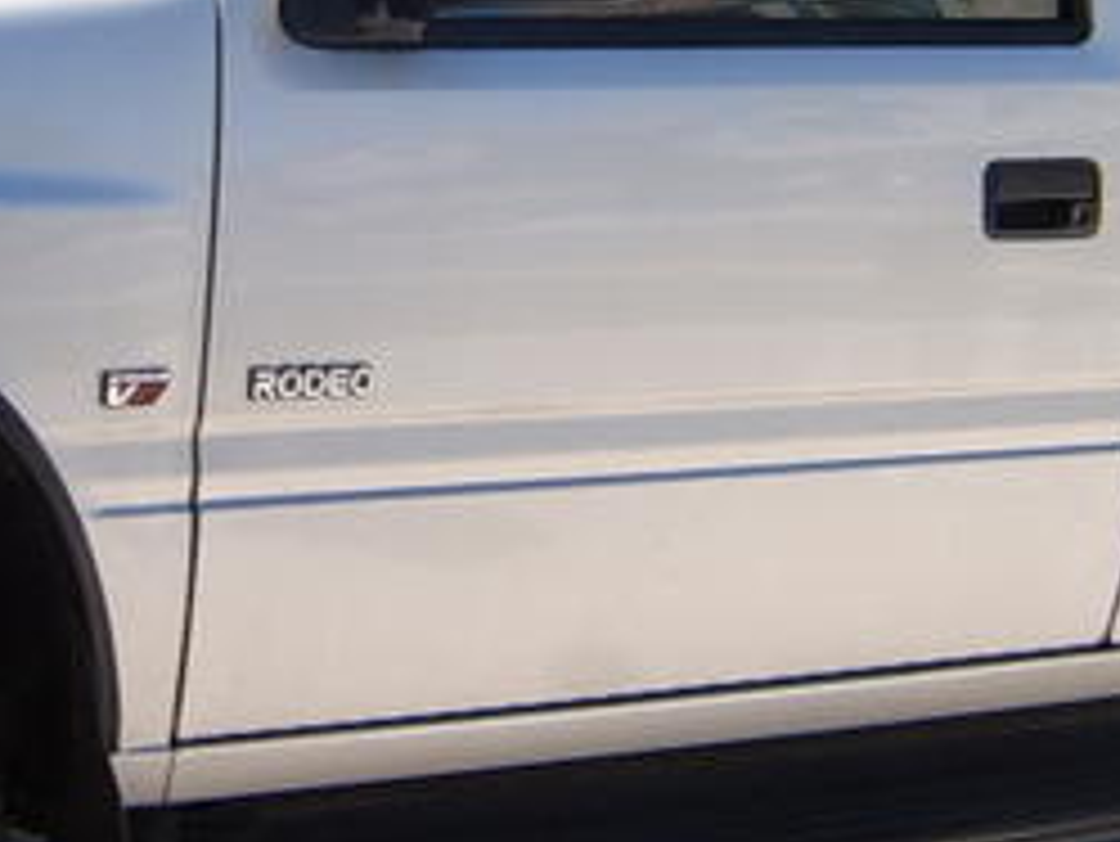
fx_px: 3949
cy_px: 216
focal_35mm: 122
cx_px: 355
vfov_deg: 12.1
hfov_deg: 16.1
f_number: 5.8
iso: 63
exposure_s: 1/125
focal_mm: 5.8
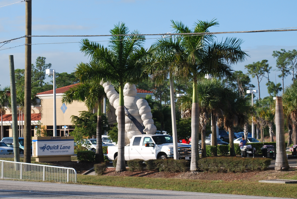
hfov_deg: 17.2
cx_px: 125
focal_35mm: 119
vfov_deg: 11.6
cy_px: 111
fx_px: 981
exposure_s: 1/250
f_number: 8
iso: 100
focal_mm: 55
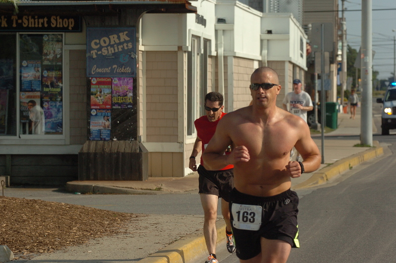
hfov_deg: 11.4
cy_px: 132
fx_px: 1976
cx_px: 198
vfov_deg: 7.6
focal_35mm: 180
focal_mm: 120
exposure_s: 1/2000
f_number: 5.6
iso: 400
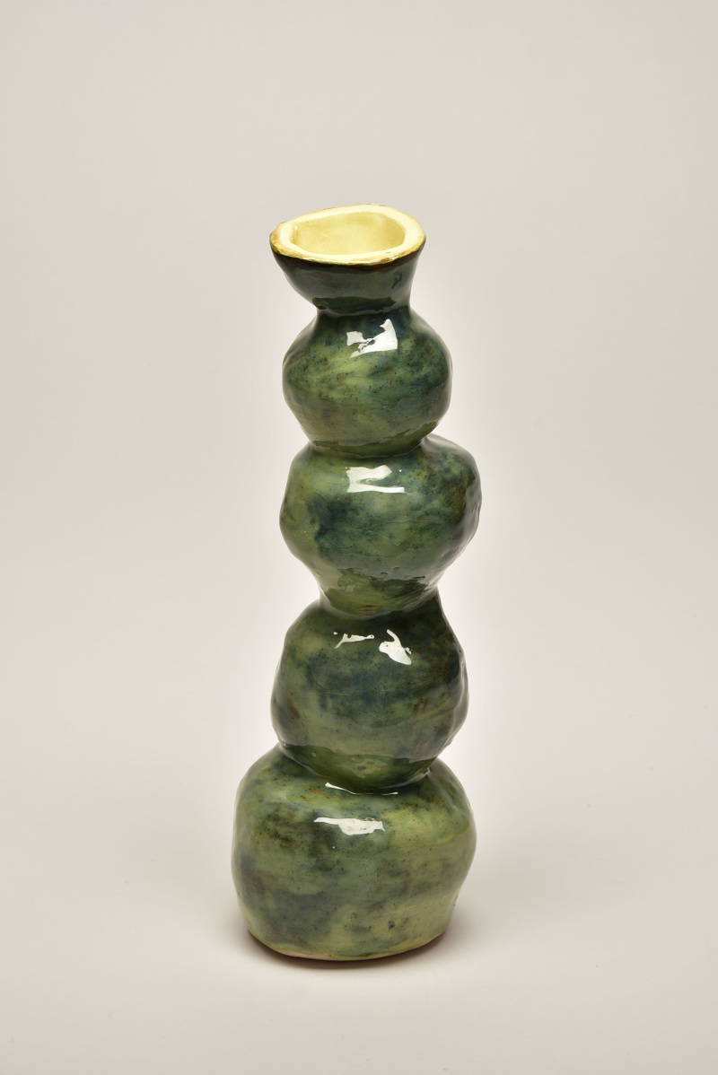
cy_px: 538
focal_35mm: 120
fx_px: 3586
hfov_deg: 11.4
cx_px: 359
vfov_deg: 17.1
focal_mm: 120
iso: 100
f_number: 20
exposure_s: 1/50
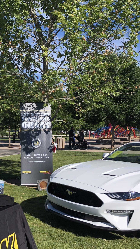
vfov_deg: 43.7
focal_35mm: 47
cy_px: 138
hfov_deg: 25.0
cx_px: 27
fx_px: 310
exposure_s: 1/2404
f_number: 1.8
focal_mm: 3.99
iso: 20
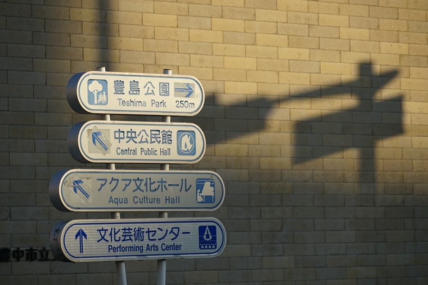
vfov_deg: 8.3
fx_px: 1973
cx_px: 214
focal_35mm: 166
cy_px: 142
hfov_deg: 12.4
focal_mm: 111
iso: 400
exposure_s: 1/1600
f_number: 5.6
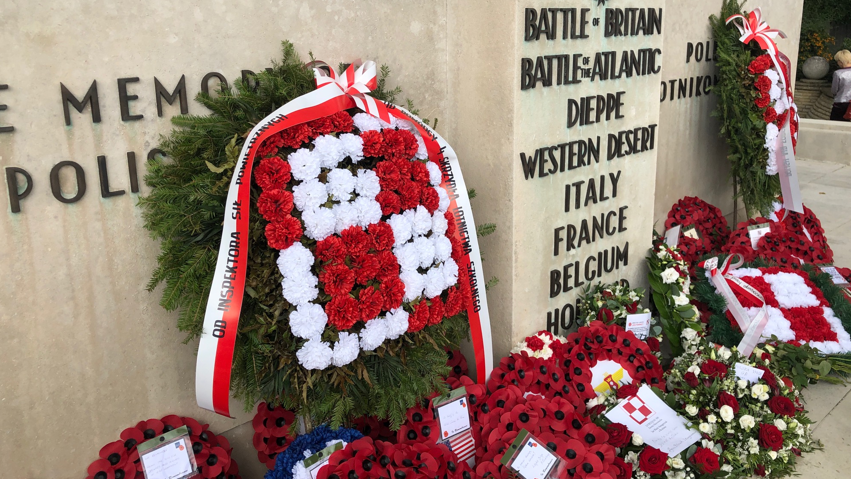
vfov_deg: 37.6
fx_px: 700
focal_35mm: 31
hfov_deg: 62.6
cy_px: 185
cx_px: 430
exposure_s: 1/842
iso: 20
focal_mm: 4
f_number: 1.8
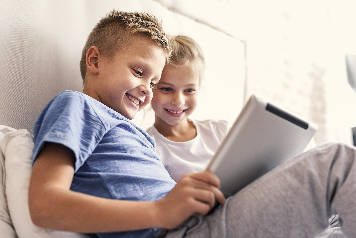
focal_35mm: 50
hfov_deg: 39.6
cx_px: 178
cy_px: 119
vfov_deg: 27.0
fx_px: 495
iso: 320
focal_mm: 50
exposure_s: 1/160
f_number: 2.8
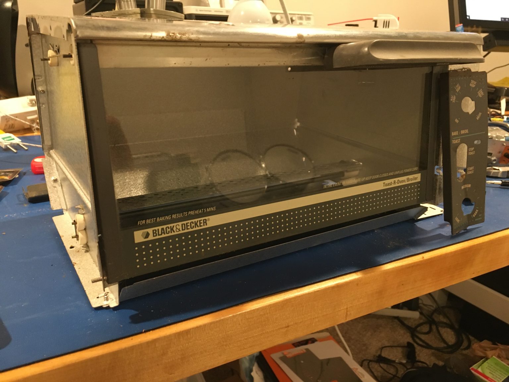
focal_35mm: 29
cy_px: 191
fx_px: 426
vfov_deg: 48.2
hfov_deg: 61.7
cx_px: 254
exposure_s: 1/20
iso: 200
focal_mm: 4.15
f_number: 2.2
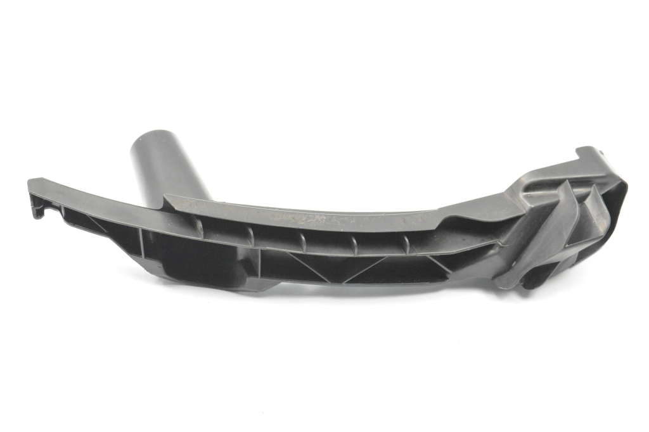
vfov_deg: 25.0
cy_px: 216
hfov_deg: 36.9
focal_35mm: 54
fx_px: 973
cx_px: 324
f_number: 9
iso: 6400
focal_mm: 36
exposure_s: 1/320
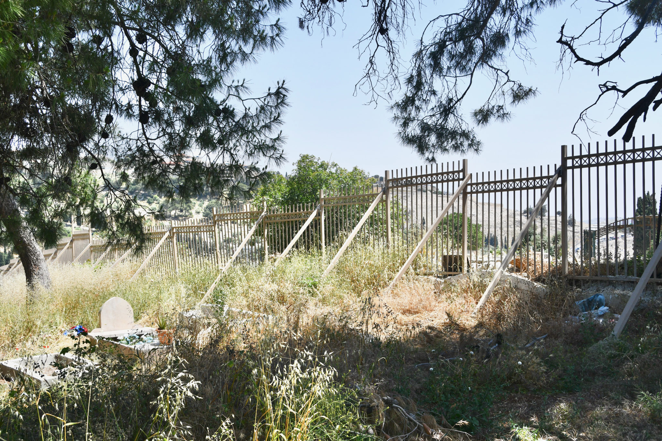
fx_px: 772
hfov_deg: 46.4
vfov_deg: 31.9
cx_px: 331
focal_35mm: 42
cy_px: 220
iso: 100
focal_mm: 28
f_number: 9
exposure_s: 1/320
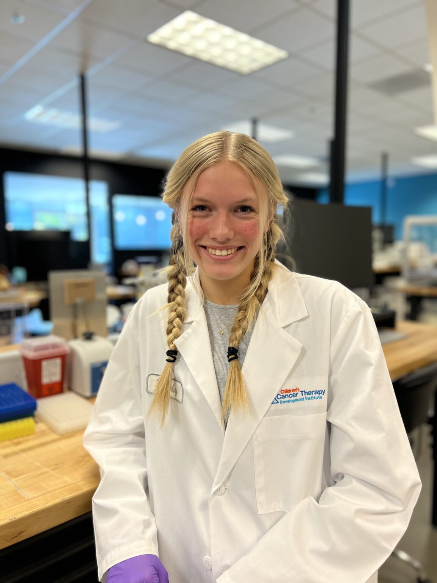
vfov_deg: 67.3
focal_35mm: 26
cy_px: 292
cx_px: 218
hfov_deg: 53.1
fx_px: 438
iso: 64
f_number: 1.5
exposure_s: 1/60
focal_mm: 5.7
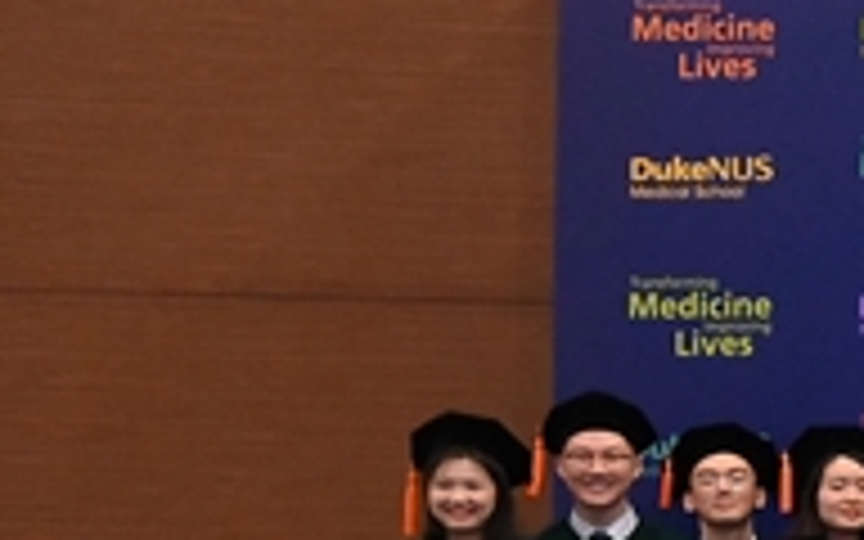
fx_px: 2990
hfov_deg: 12.2
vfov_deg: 10.2
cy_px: 648
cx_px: 2228
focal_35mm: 127
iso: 5000
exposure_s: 1/60
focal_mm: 20
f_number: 5
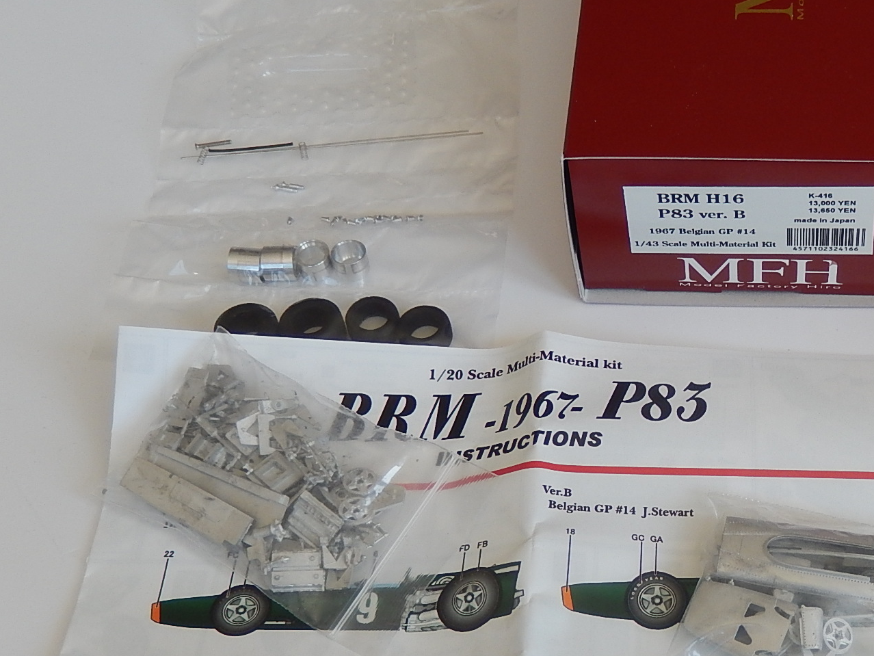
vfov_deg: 22.8
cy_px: 455
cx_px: 751
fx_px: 1616
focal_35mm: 64
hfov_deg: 29.3
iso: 125
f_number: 4
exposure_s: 1/80
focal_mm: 6.5
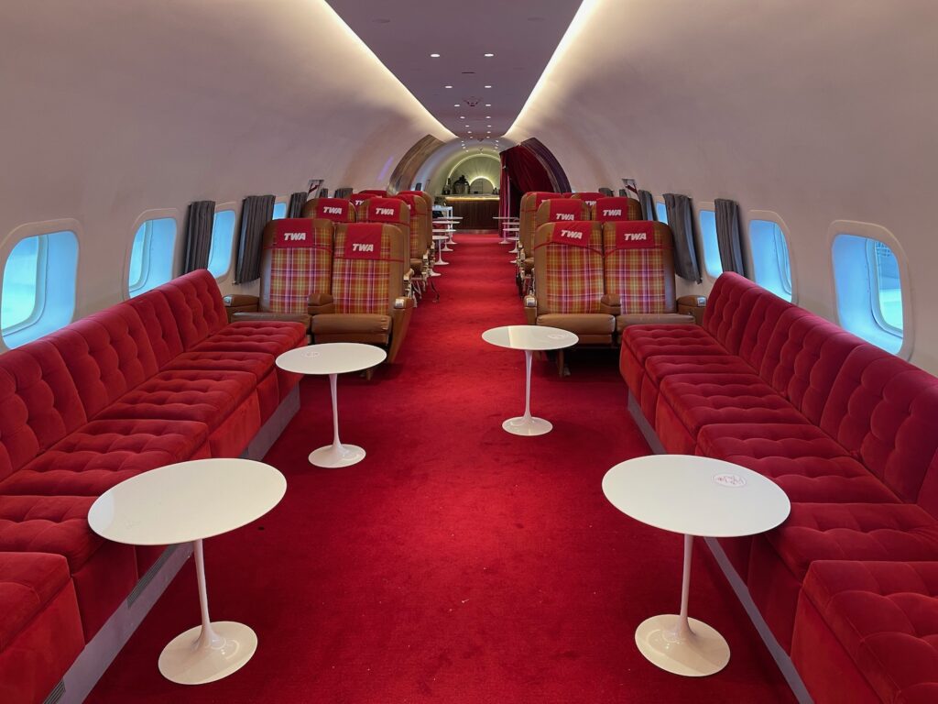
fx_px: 705
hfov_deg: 67.3
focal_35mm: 26
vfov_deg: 53.1
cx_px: 469
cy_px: 352
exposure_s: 1/60
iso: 125
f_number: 1.6
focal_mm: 5.1
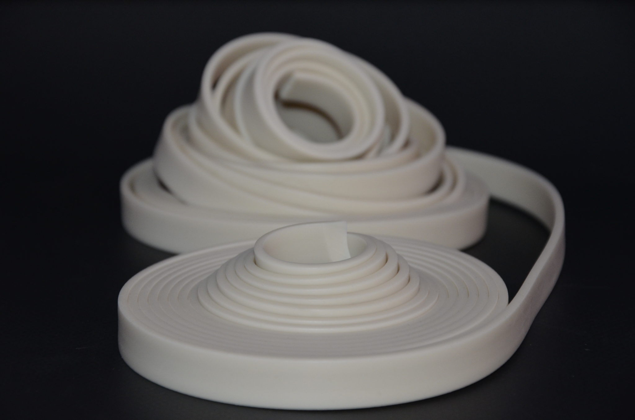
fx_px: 2112
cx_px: 318
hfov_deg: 17.1
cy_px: 210
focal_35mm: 120
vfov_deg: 11.4
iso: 800
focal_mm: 80
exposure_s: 1/60
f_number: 5.3
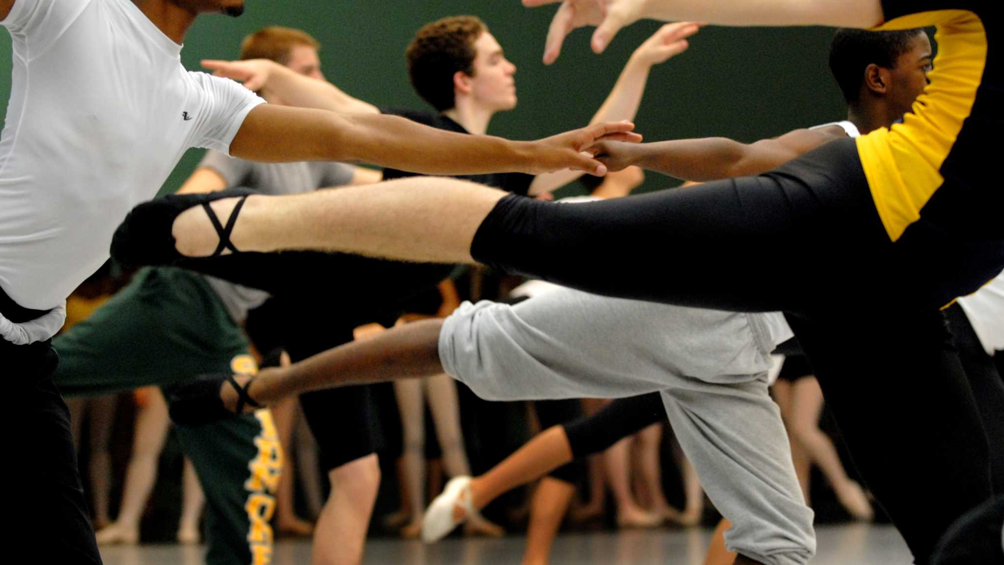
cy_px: 288
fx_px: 3461
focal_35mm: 130
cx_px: 504
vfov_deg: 9.3
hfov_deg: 16.5
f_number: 2.8
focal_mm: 82
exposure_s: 1/160
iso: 800
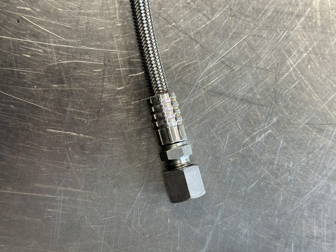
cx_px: 168
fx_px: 466
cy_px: 126
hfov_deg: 39.7
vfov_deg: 30.3
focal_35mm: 48
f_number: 1.78
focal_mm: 6.86
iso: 250
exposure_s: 1/50
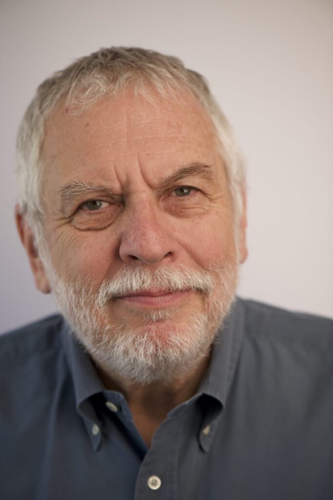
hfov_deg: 13.0
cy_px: 250
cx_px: 166
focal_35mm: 105
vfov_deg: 19.5
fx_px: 1458
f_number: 4
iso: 400
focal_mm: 105
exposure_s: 1/100
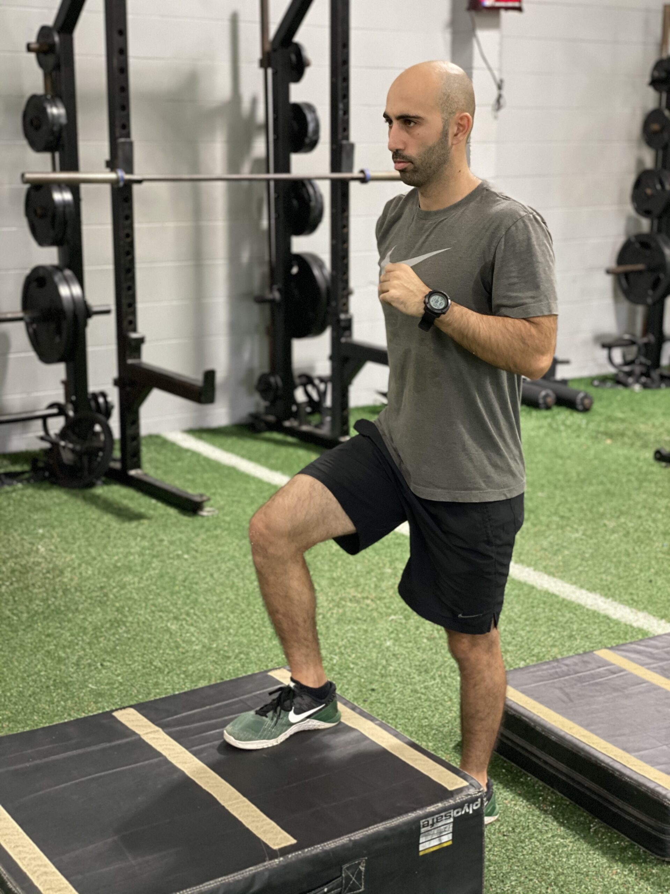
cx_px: 335
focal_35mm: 52
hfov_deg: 28.0
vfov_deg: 36.8
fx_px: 1342
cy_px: 447
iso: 320
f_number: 2
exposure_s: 1/40
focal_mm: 6
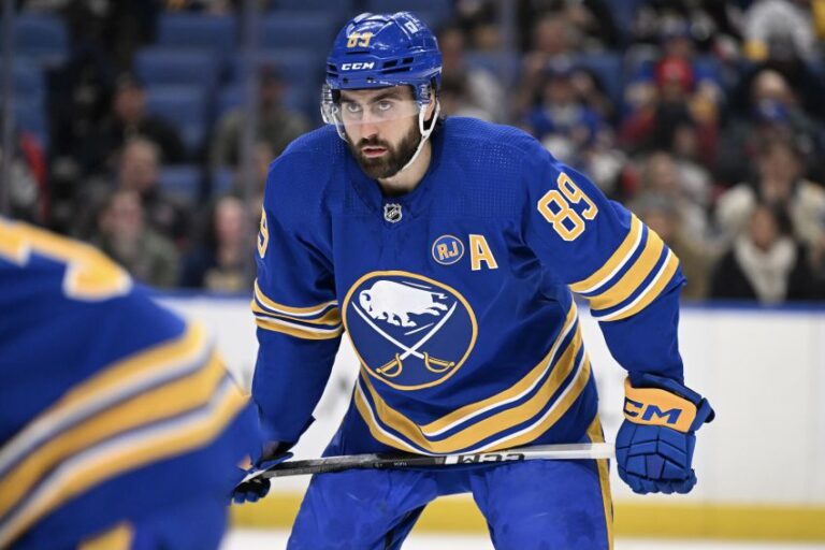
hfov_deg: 10.3
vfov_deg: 6.9
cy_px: 275
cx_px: 412
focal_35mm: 200
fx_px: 4583
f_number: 3.2
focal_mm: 200
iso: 3200
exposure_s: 1/2000
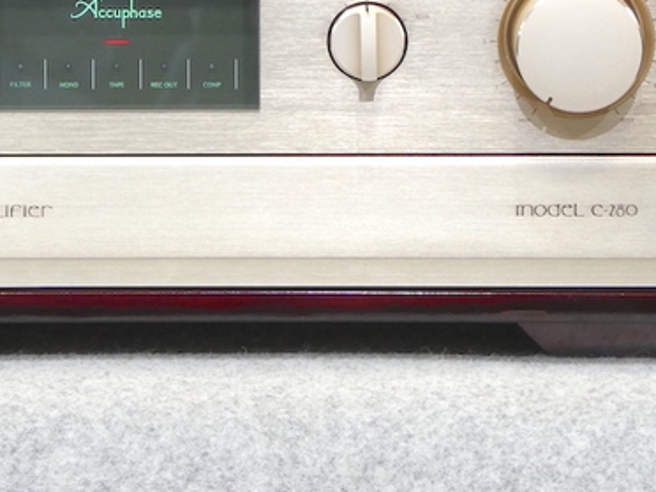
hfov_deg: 6.2
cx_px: 118
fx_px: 6064
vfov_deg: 4.6
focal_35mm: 320
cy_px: 63
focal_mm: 22.3
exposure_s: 1/6
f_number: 5.2
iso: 200
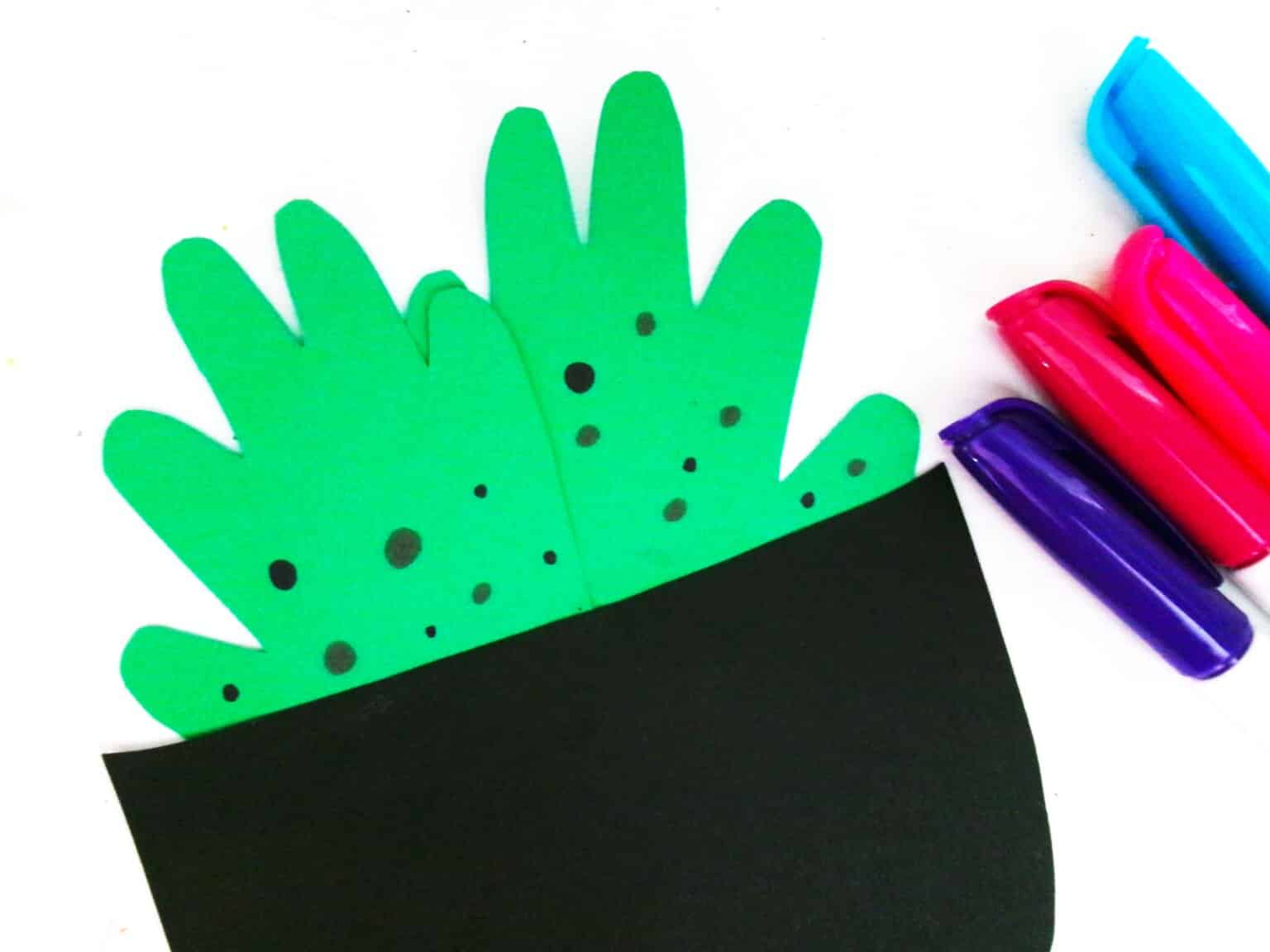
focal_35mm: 28
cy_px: 476
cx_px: 635
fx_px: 1027
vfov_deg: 49.7
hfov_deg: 63.4
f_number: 3.9
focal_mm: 5.1
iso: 800
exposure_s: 1/6
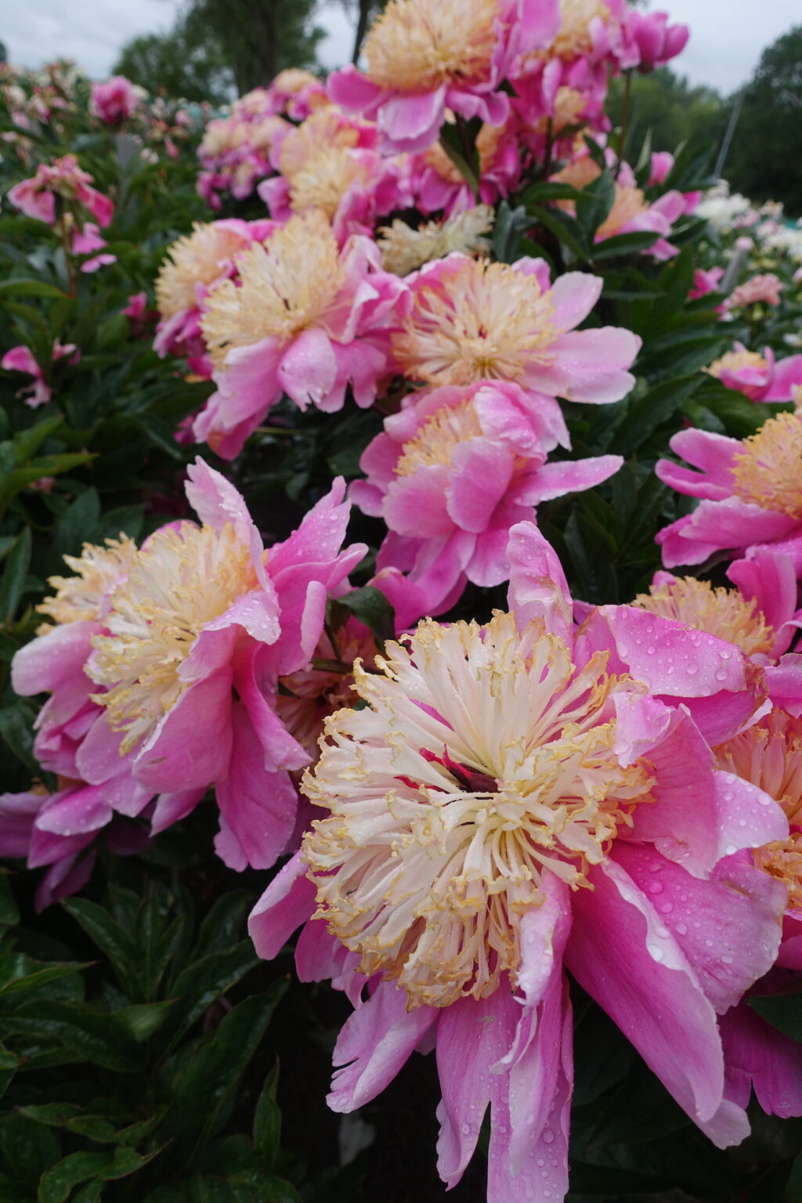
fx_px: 802
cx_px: 401
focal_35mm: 24
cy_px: 602
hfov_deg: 53.1
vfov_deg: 73.7
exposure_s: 1/250
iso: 125
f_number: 4
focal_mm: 8.8
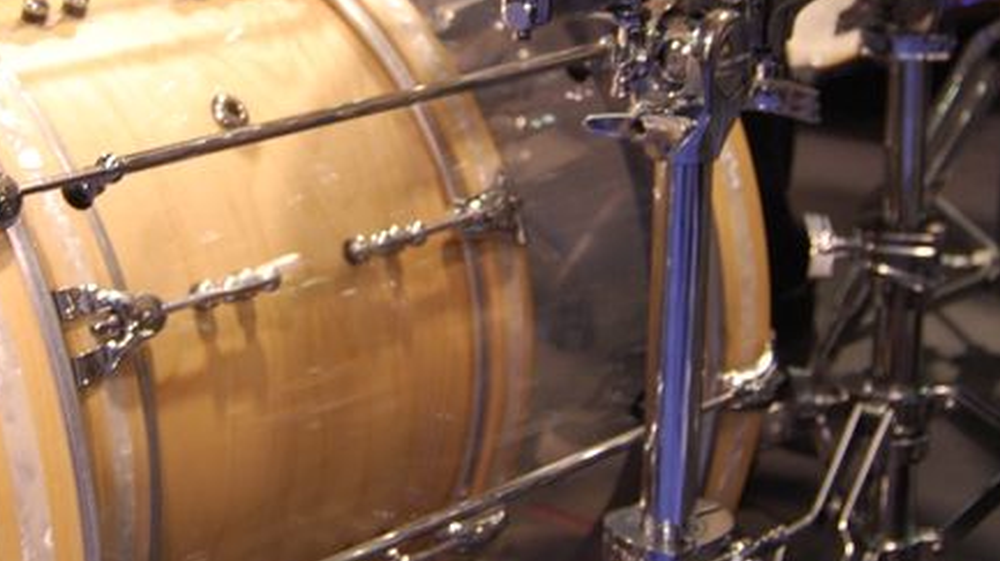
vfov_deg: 12.5
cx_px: 279
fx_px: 2544
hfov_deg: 22.1
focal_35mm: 96
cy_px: 121
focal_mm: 22
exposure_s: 1/30
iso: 400
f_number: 3.8
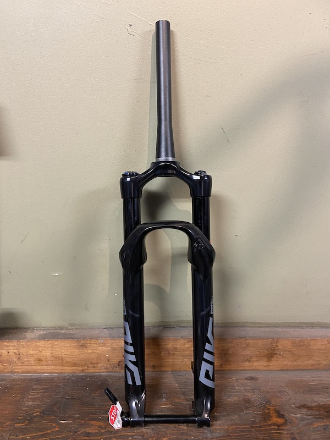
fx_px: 330
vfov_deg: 67.3
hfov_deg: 53.1
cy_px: 220
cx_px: 165
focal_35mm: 26
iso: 250
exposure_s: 1/60
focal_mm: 4.25
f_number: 1.8
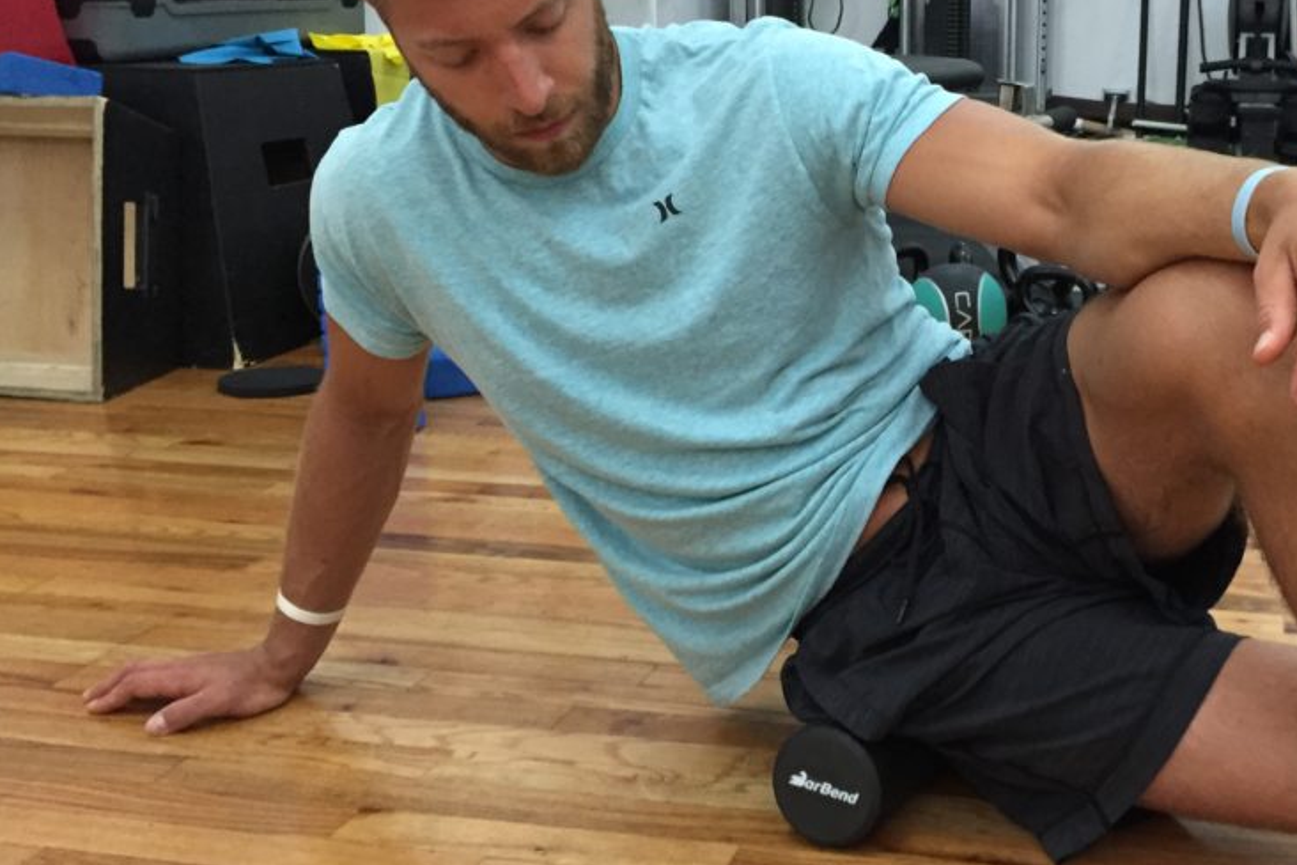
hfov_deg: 41.0
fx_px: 1693
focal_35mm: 47
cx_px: 937
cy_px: 389
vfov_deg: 28.6
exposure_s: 1/30
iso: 200
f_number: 2.2
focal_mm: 4.15
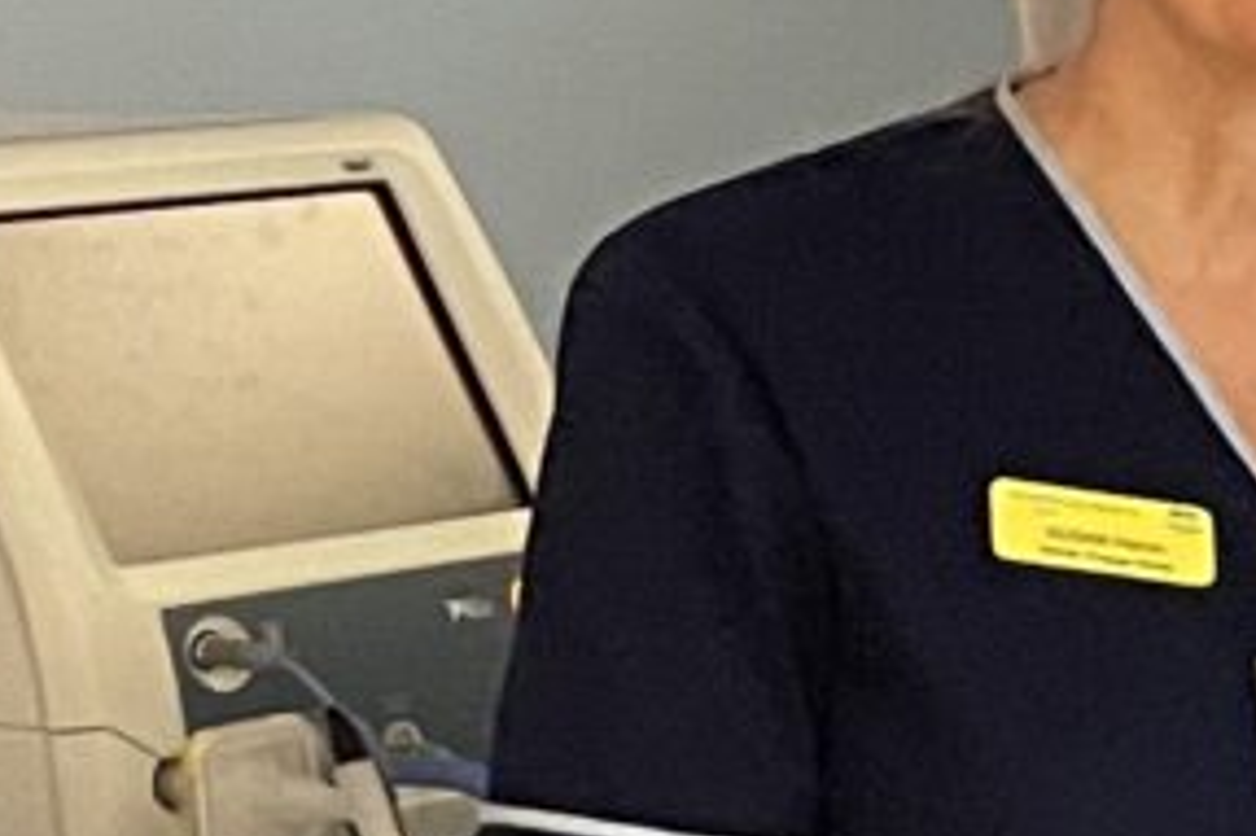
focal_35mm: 193
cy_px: 587
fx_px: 6729
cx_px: 3724
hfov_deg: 8.8
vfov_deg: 7.1
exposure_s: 1/33
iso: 640
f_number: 1.6
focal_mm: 4.2
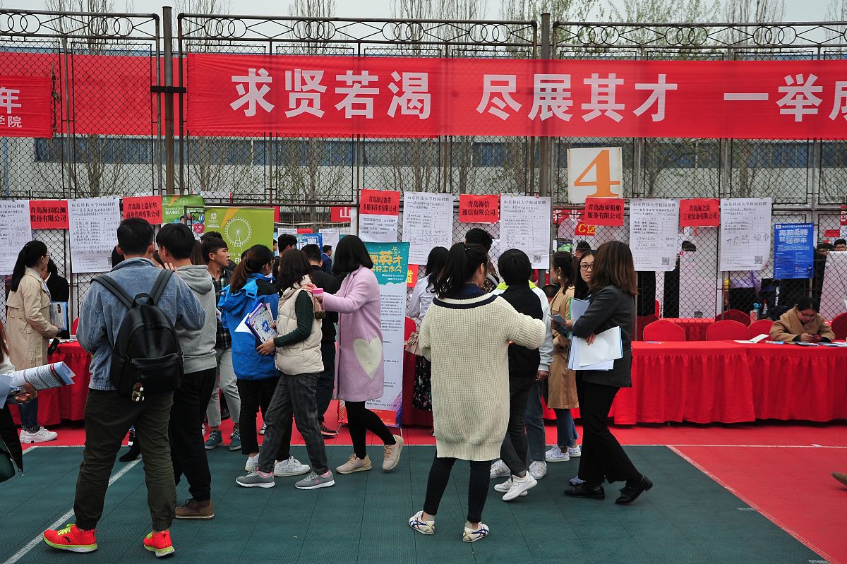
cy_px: 282
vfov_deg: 35.0
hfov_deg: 50.7
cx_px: 424
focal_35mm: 38
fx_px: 894
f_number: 8
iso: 500
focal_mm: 38
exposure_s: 1/320
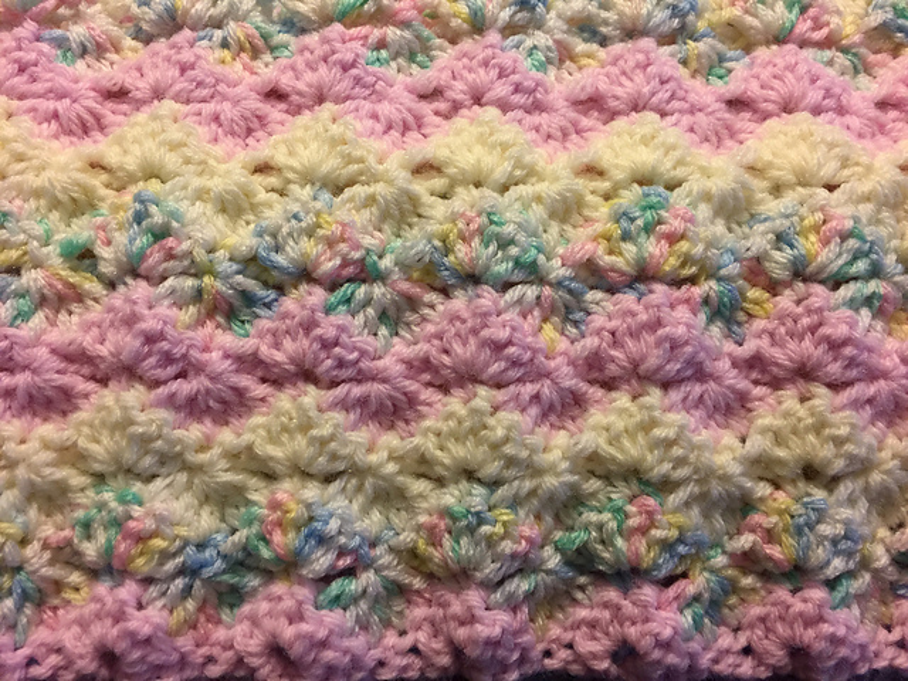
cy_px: 340
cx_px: 454
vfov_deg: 48.2
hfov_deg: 61.7
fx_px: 761
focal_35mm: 29
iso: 80
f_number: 2.2
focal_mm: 4.15
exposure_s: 1/15
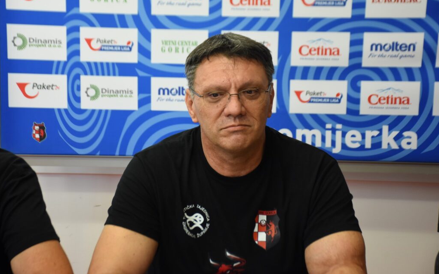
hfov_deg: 22.6
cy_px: 135
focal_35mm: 92
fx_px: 1101
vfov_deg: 14.2
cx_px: 219
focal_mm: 60
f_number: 5.6
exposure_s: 1/80
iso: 1000
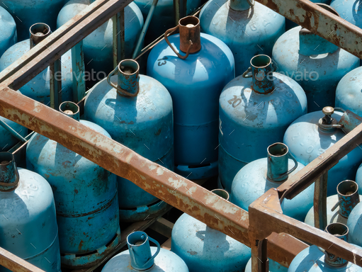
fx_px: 5641
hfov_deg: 3.7
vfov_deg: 2.8
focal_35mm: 539
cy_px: 126
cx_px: 179
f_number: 5
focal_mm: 83.9
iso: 100
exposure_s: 1/500
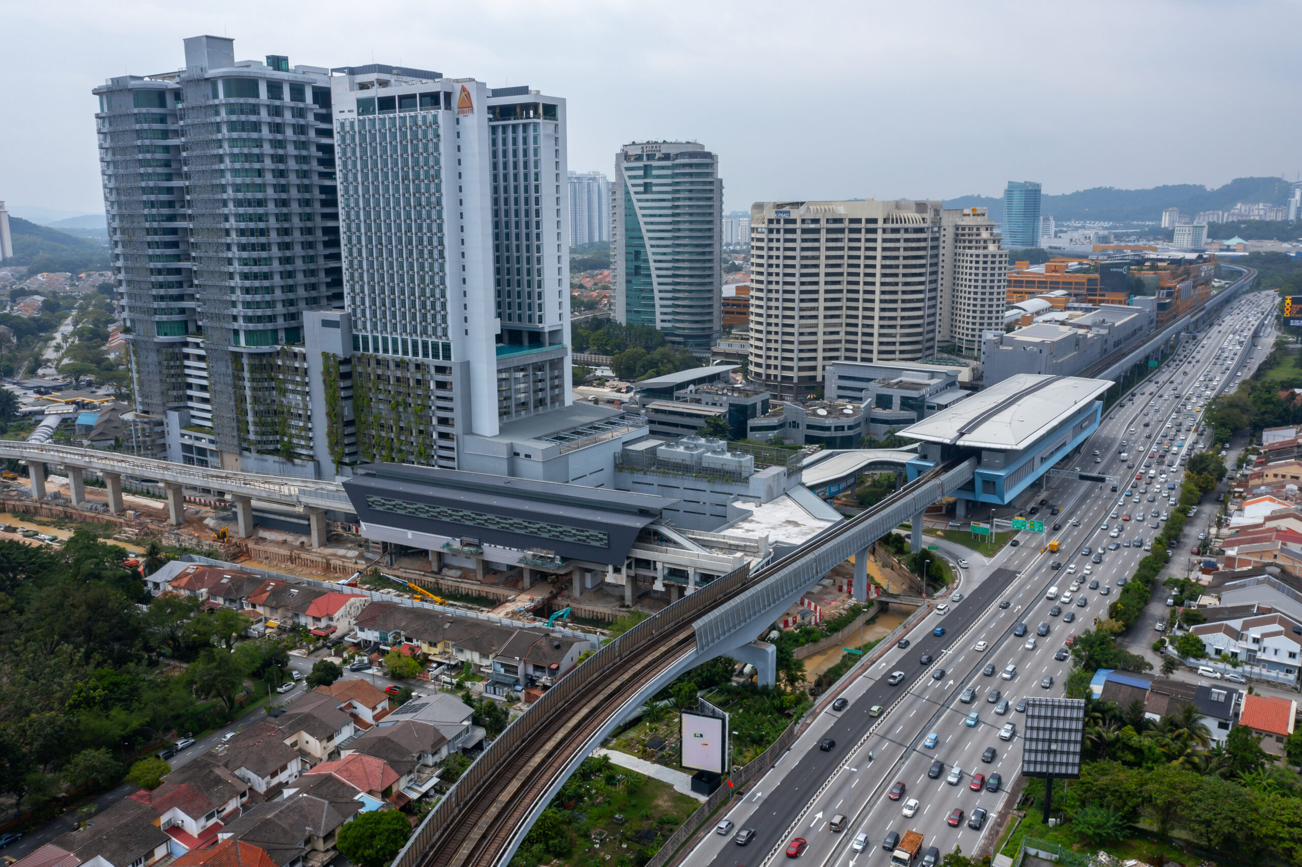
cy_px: 434
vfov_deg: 46.4
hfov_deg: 65.5
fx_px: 1012
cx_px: 651
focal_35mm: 28
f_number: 6.3
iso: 100
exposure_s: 1/640
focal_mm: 10.26
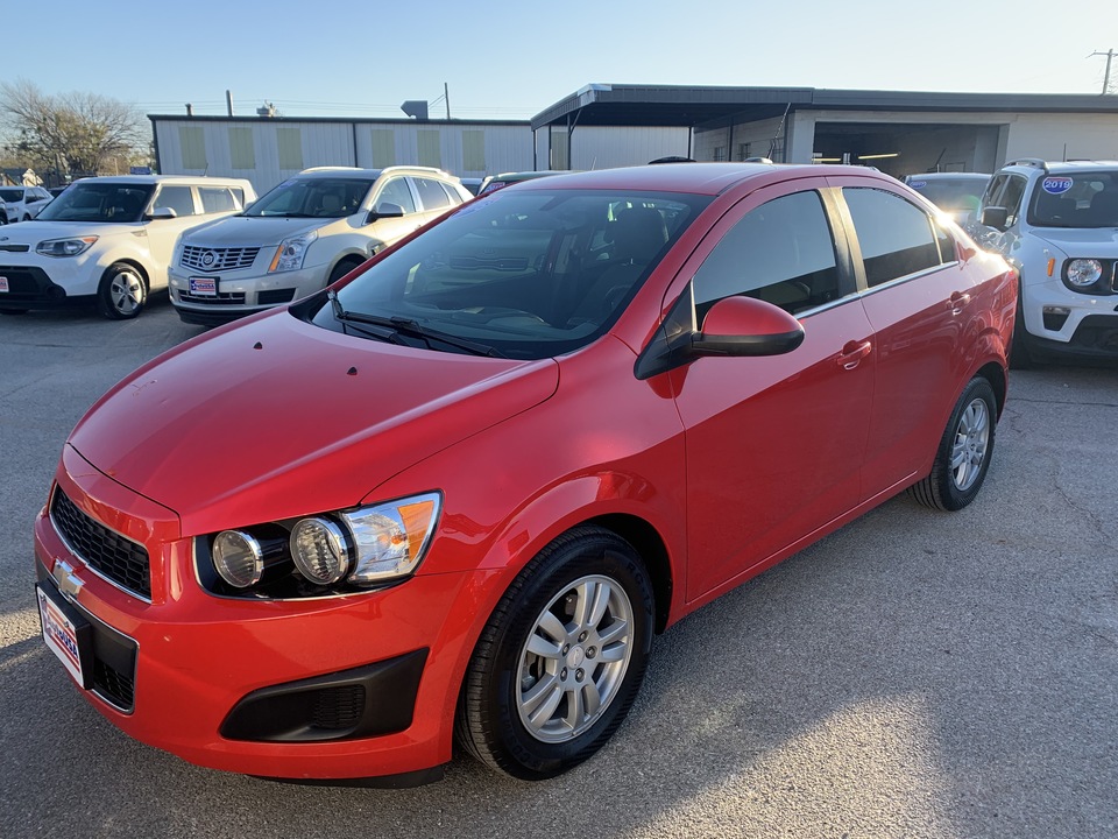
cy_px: 420
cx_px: 559
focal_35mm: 26
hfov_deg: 67.3
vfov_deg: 53.1
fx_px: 840
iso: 25
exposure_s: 1/520
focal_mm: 4.25
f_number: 1.8
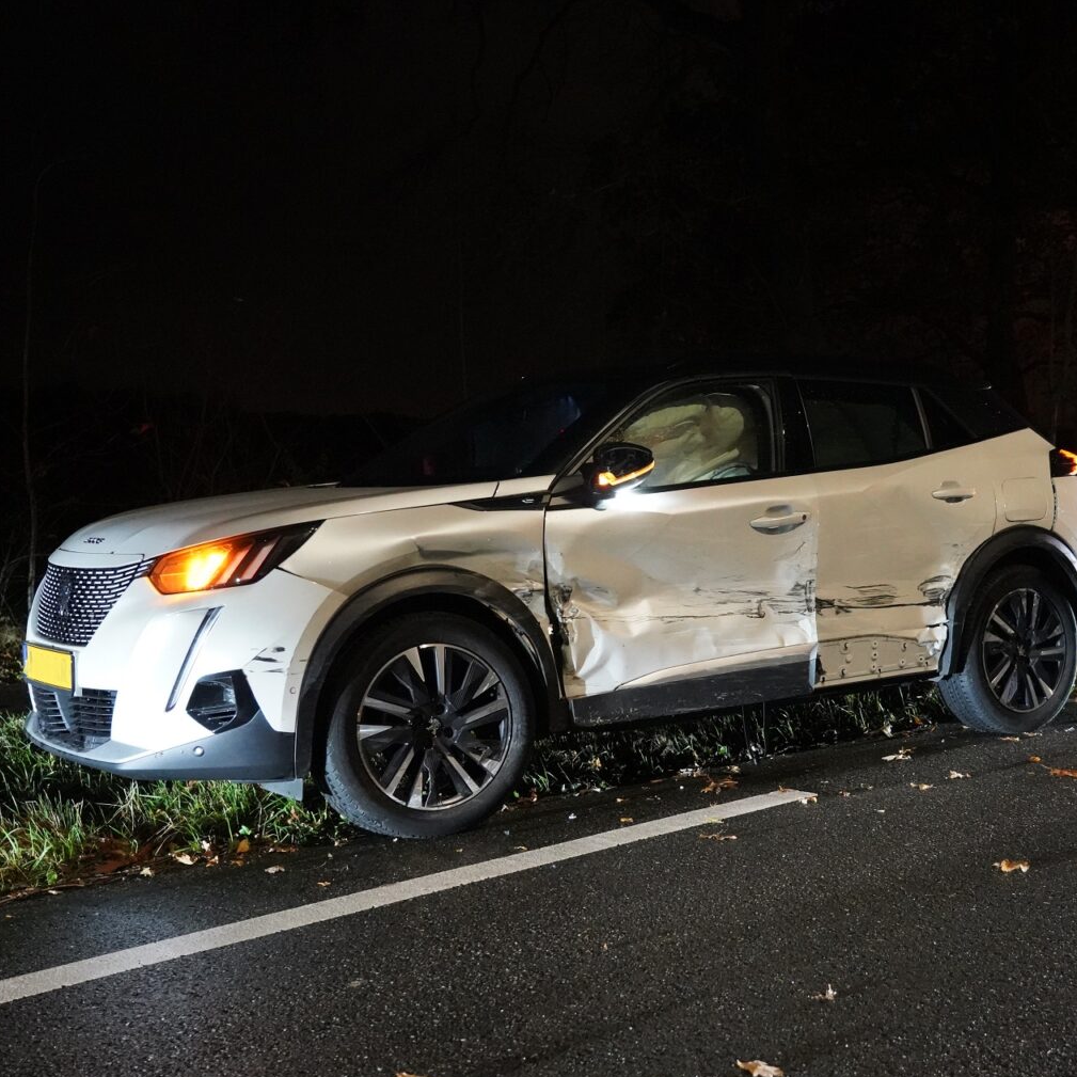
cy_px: 544
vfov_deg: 38.3
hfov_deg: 38.0
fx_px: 1549
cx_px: 710
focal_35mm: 44
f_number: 4
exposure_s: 1/30
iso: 12800
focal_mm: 34
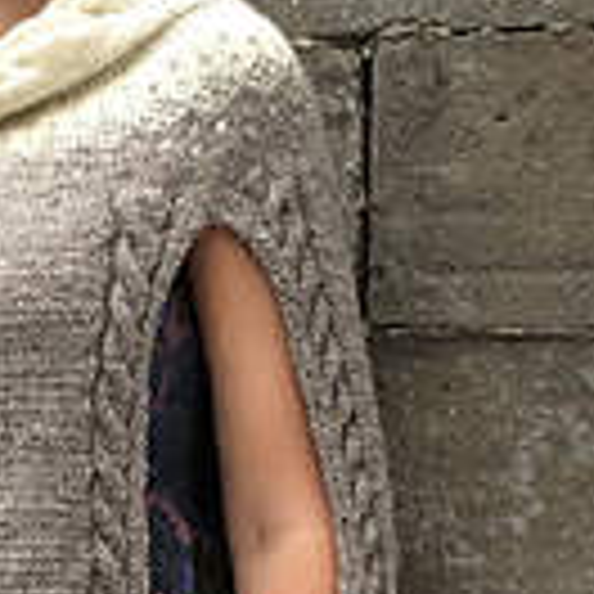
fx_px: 2019
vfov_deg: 16.7
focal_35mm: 104
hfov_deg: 16.6
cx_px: 135
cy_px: 425
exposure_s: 1/40
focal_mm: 2.15
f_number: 2.4
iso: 50
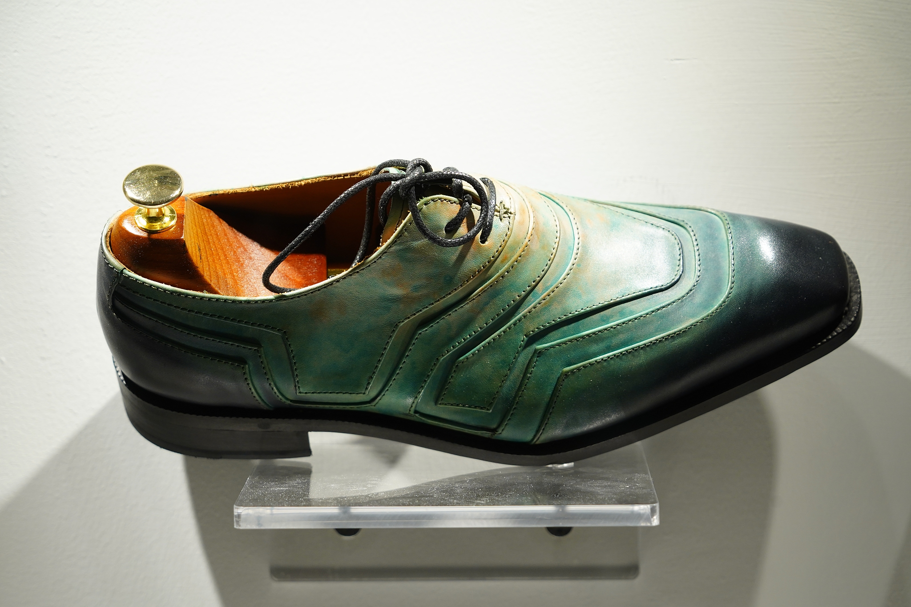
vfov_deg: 12.9
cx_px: 456
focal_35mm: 106
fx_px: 2682
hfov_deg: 19.3
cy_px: 304
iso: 800
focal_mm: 106
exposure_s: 1/200
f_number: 6.3
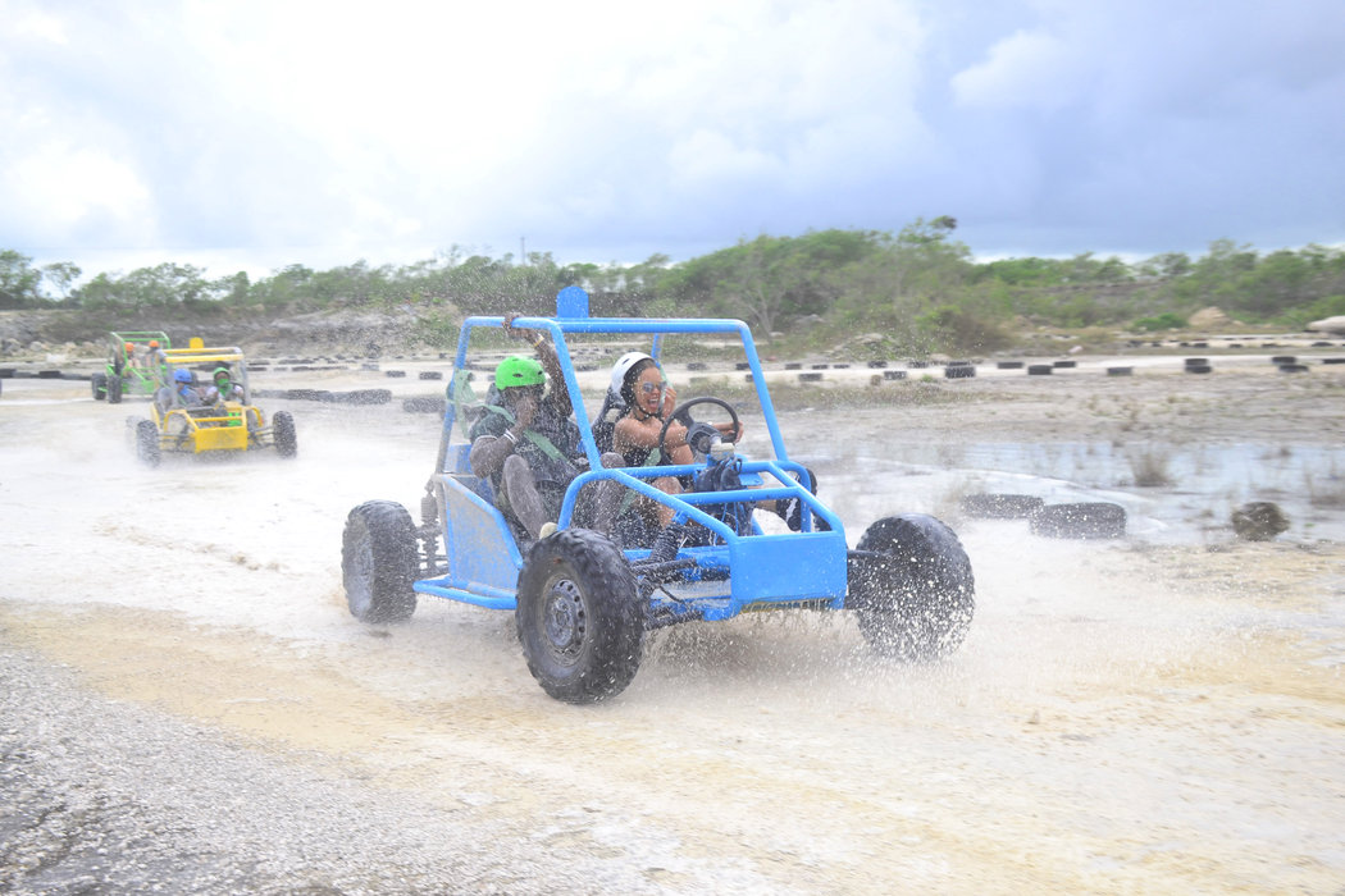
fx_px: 1905
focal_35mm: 51
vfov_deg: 26.5
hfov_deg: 38.9
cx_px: 672
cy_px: 448
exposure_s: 1/200
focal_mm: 34
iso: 200
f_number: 7.1
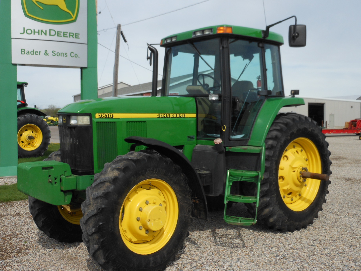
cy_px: 121
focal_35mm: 37
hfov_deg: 50.1
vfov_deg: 38.6
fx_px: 386
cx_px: 166
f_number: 4
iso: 80
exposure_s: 1/1000
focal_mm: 5.9
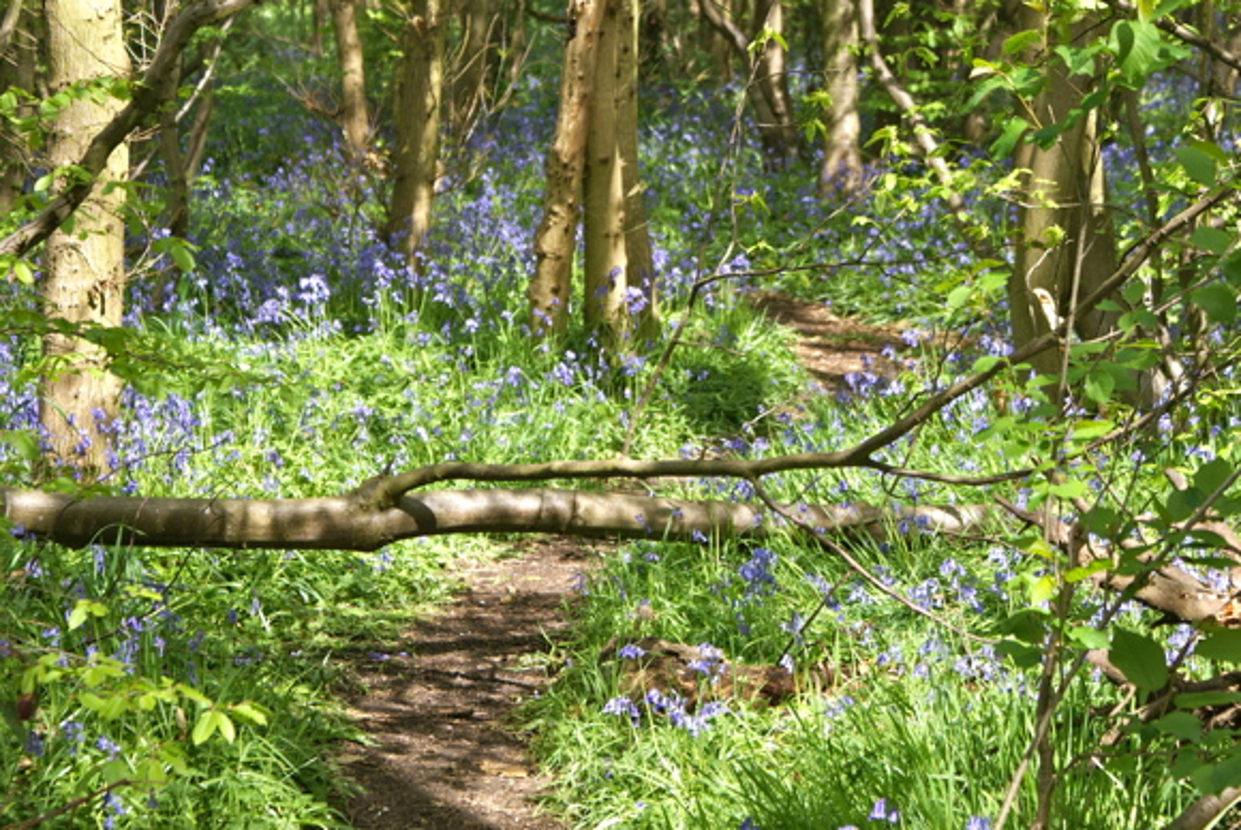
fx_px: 3623
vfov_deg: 13.1
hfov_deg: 19.4
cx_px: 620
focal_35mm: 105
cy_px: 415
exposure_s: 1/125
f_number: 5.6
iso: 100
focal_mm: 70
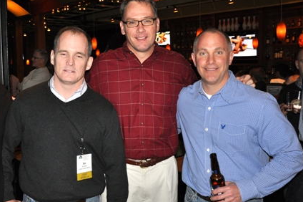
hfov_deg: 45.2
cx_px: 105
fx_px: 359
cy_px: 93
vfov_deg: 31.4
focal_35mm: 43
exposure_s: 1/60
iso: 800
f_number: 3.8
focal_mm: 21
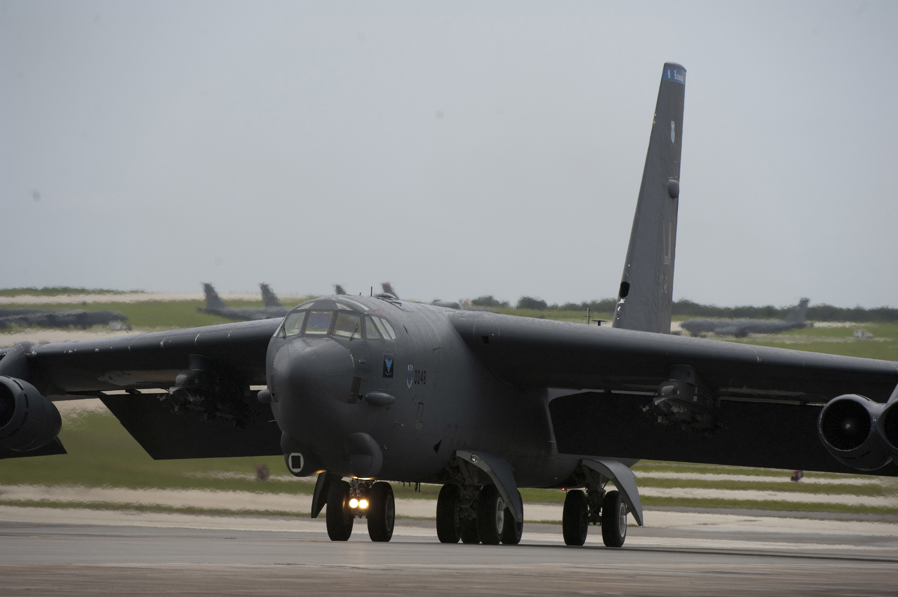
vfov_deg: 3.4
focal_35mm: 400
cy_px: 298
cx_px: 449
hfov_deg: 5.2
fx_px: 9971
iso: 200
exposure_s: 1/400
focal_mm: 400
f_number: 8
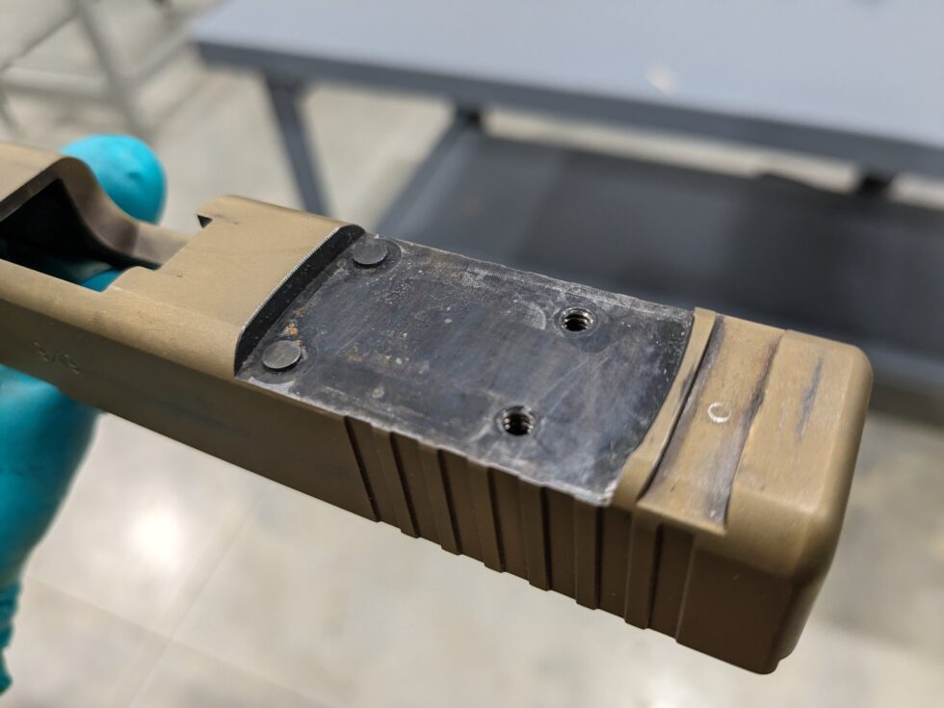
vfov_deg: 51.4
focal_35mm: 27
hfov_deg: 65.3
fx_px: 736
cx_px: 472
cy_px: 354
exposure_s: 1/120
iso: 141
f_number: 1.73
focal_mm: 4.38
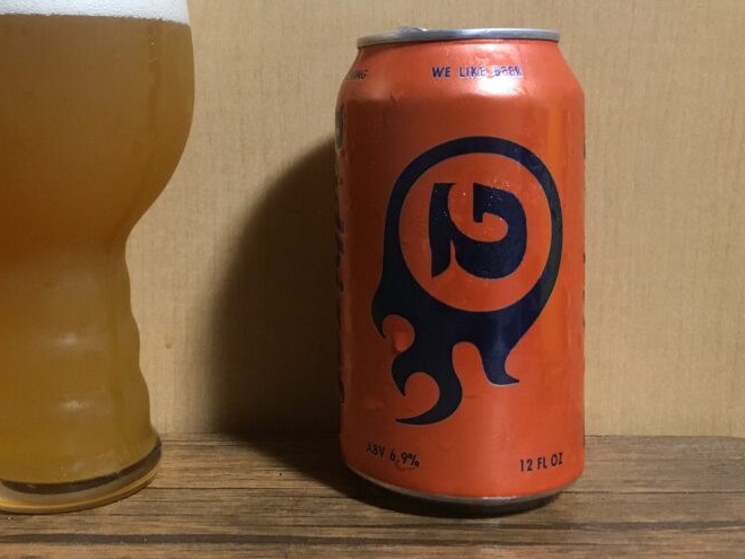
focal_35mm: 45
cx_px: 221
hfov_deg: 41.3
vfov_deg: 31.8
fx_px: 968
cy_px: 163
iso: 200
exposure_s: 1/20
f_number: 2.2
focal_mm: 4.15
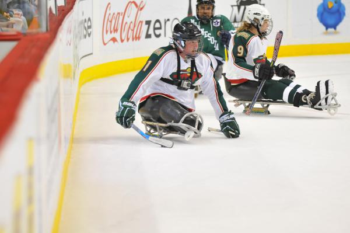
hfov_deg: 11.0
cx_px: 175
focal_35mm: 188
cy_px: 116
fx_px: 1821
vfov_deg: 7.3
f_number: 2.8
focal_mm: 125
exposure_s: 1/500
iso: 800
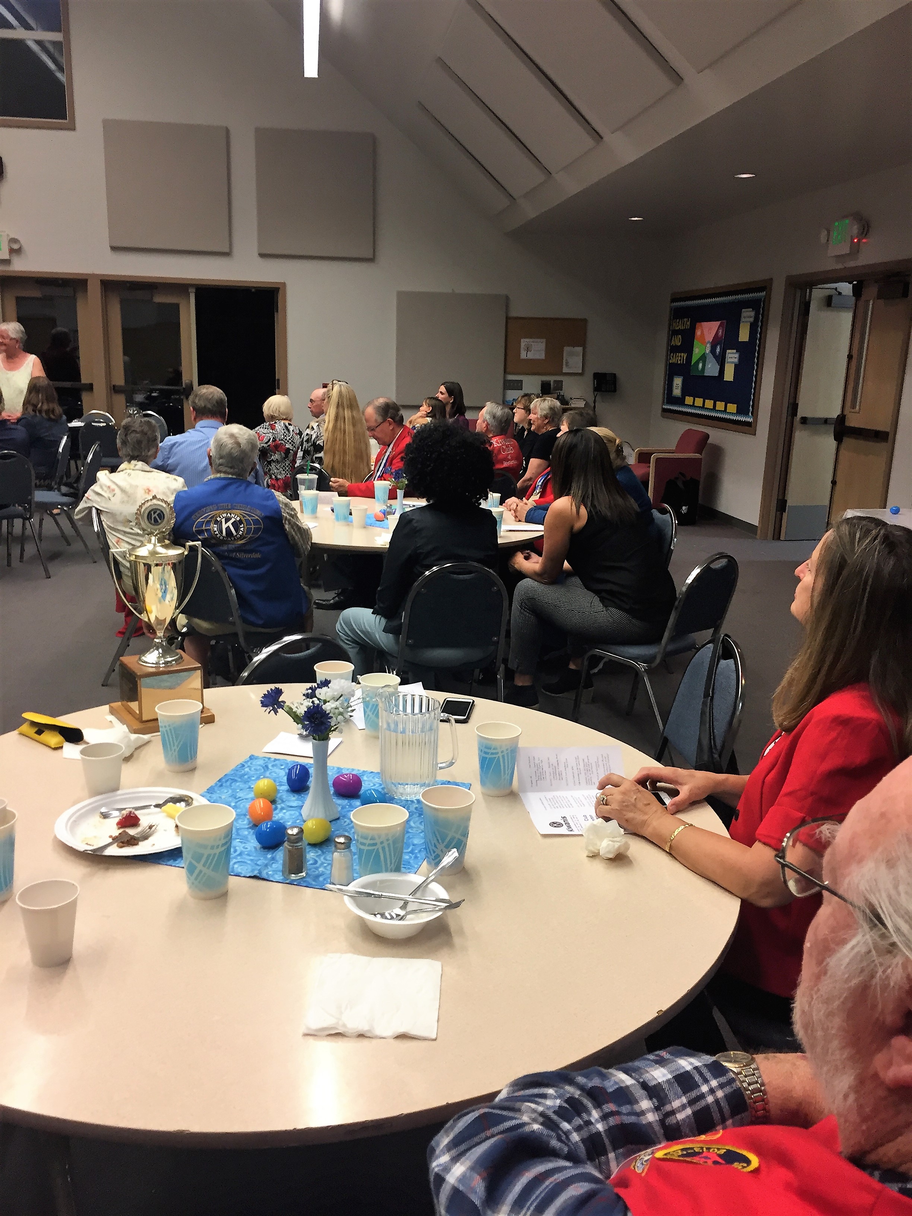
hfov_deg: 48.2
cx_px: 456
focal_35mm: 29
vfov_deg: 61.7
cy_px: 608
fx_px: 1019
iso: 80
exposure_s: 1/30
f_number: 2.2
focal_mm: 4.15
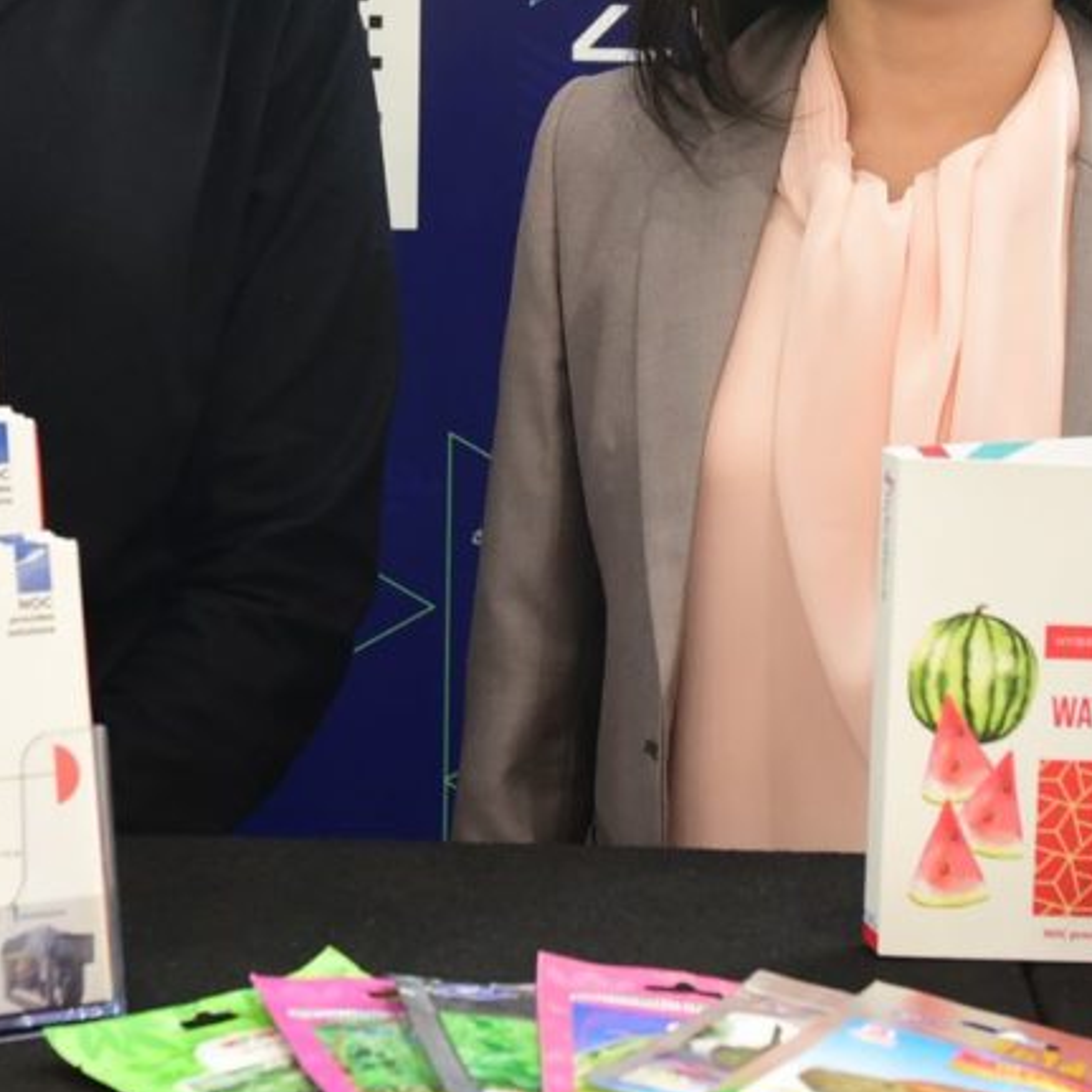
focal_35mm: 115
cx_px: 476
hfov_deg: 15.2
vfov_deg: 15.0
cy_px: 111
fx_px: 4104
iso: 2000
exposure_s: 1/100
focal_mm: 38
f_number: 4.5
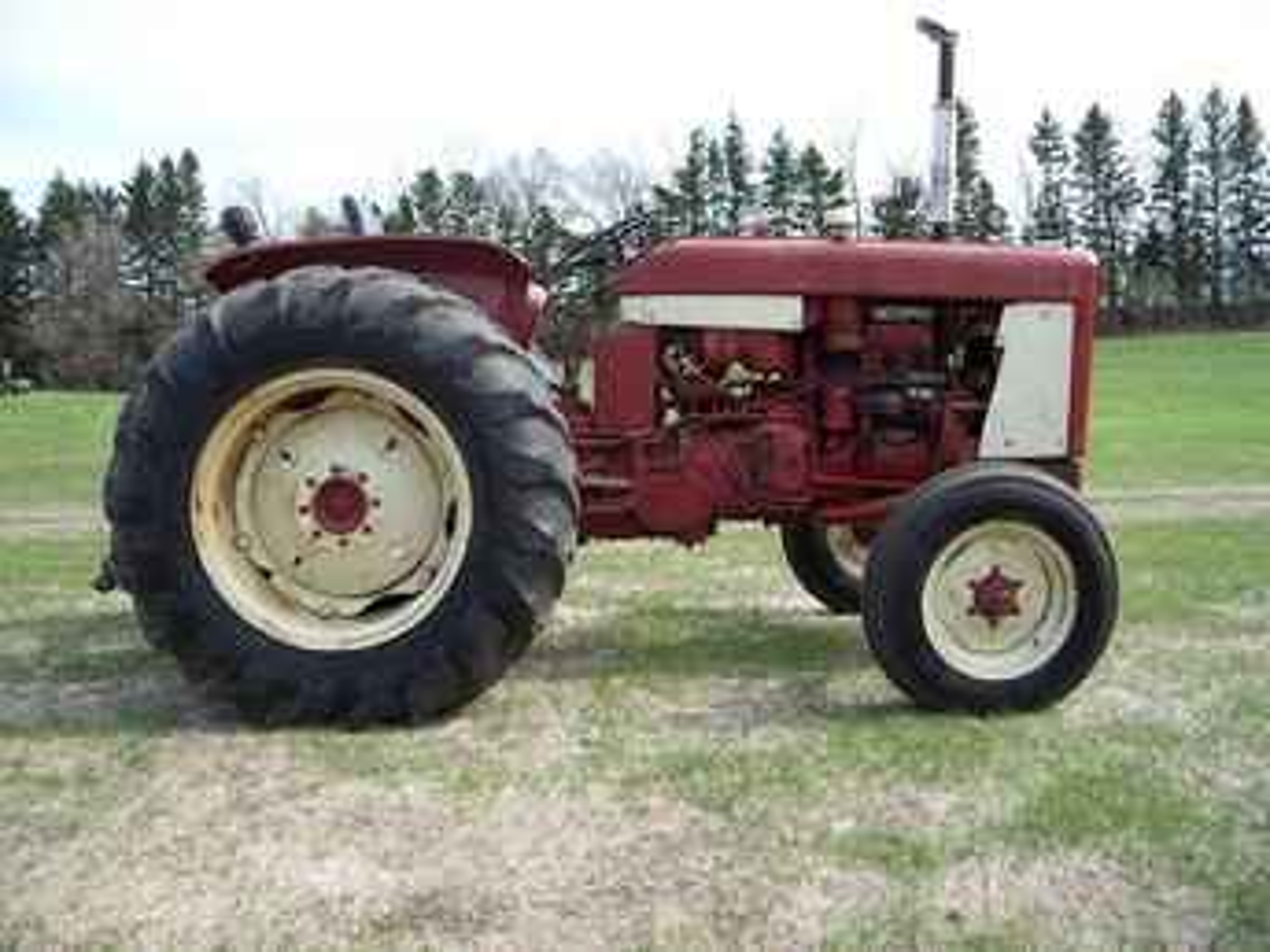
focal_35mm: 37
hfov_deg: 50.1
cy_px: 476
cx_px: 635
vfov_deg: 38.7
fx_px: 1357
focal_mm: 7.8
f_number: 2.8
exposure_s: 1/400
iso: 64
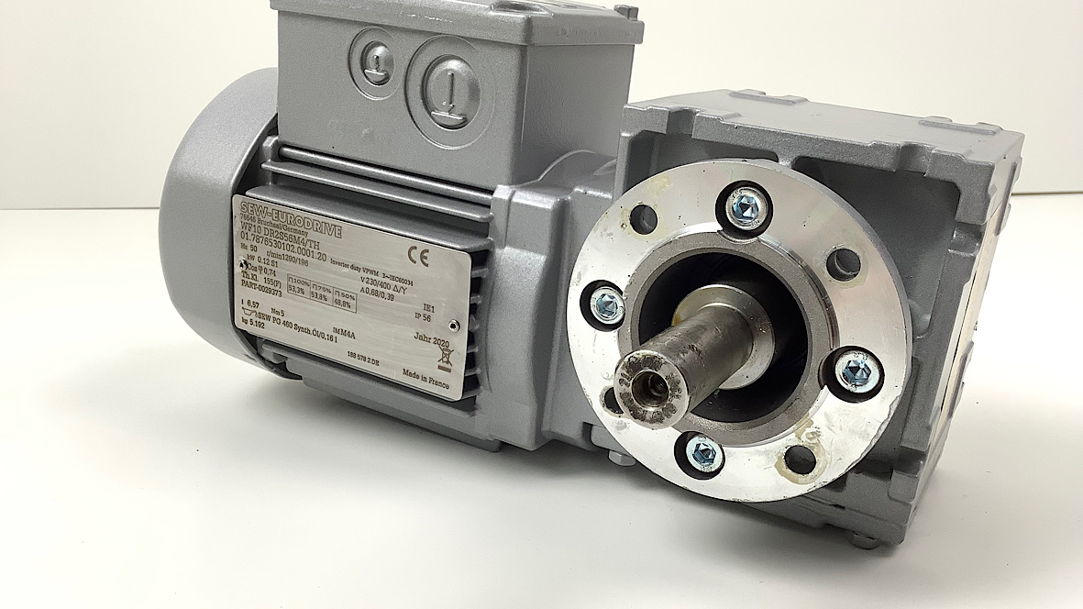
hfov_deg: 58.0
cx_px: 539
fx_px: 976
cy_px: 336
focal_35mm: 34
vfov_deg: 34.6
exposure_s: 1/50
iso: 50
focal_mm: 3.3
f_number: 2.4
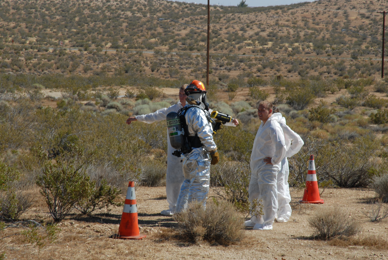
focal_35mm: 180
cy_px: 130
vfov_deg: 7.7
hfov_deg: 11.4
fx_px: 1942
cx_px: 194
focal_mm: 120
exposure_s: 1/60
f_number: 18
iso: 100
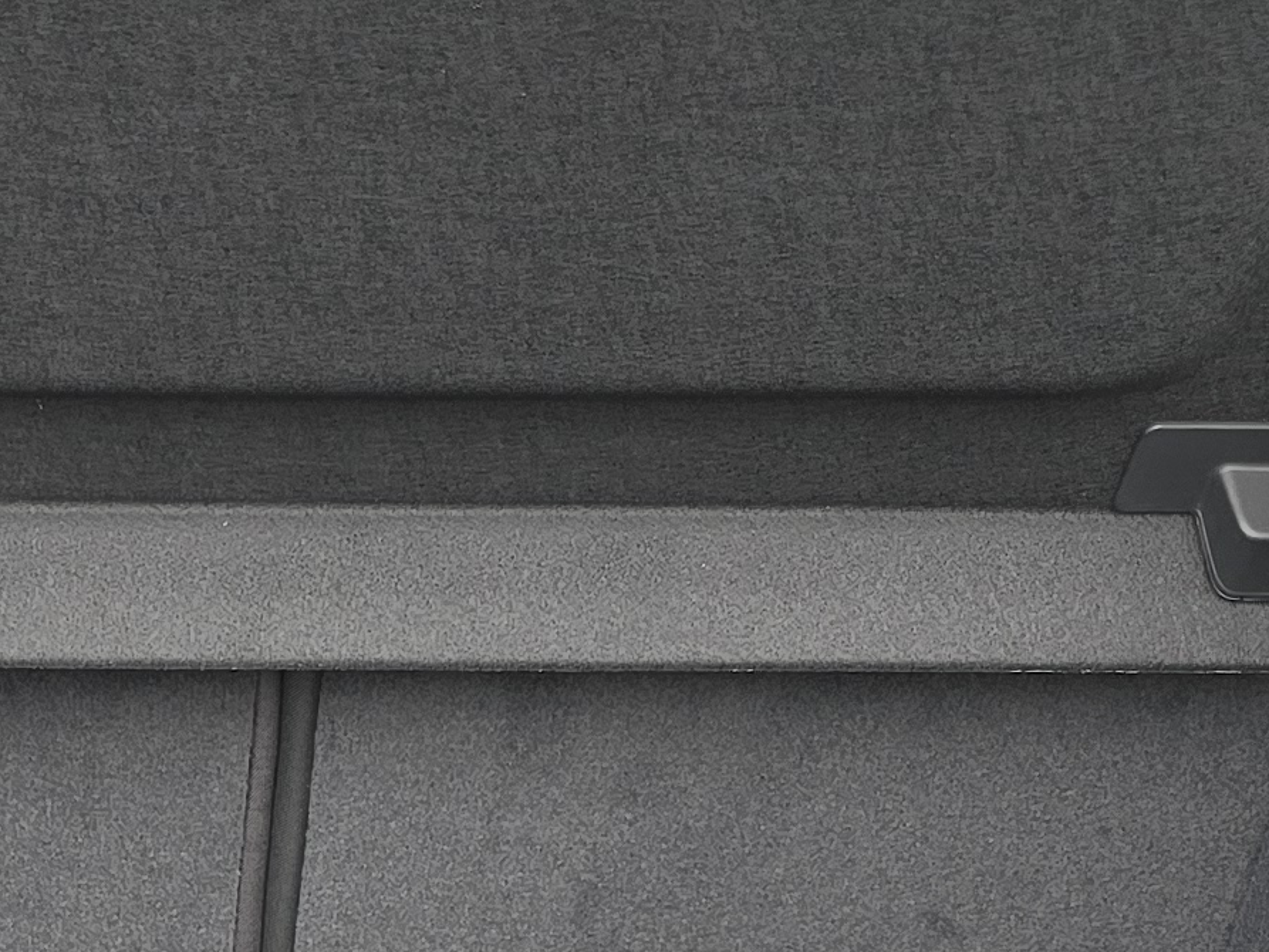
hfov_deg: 18.4
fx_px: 3776
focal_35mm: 103
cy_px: 1350
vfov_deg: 13.7
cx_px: -94
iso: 25
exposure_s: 1/180
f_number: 1.7
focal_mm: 6.3
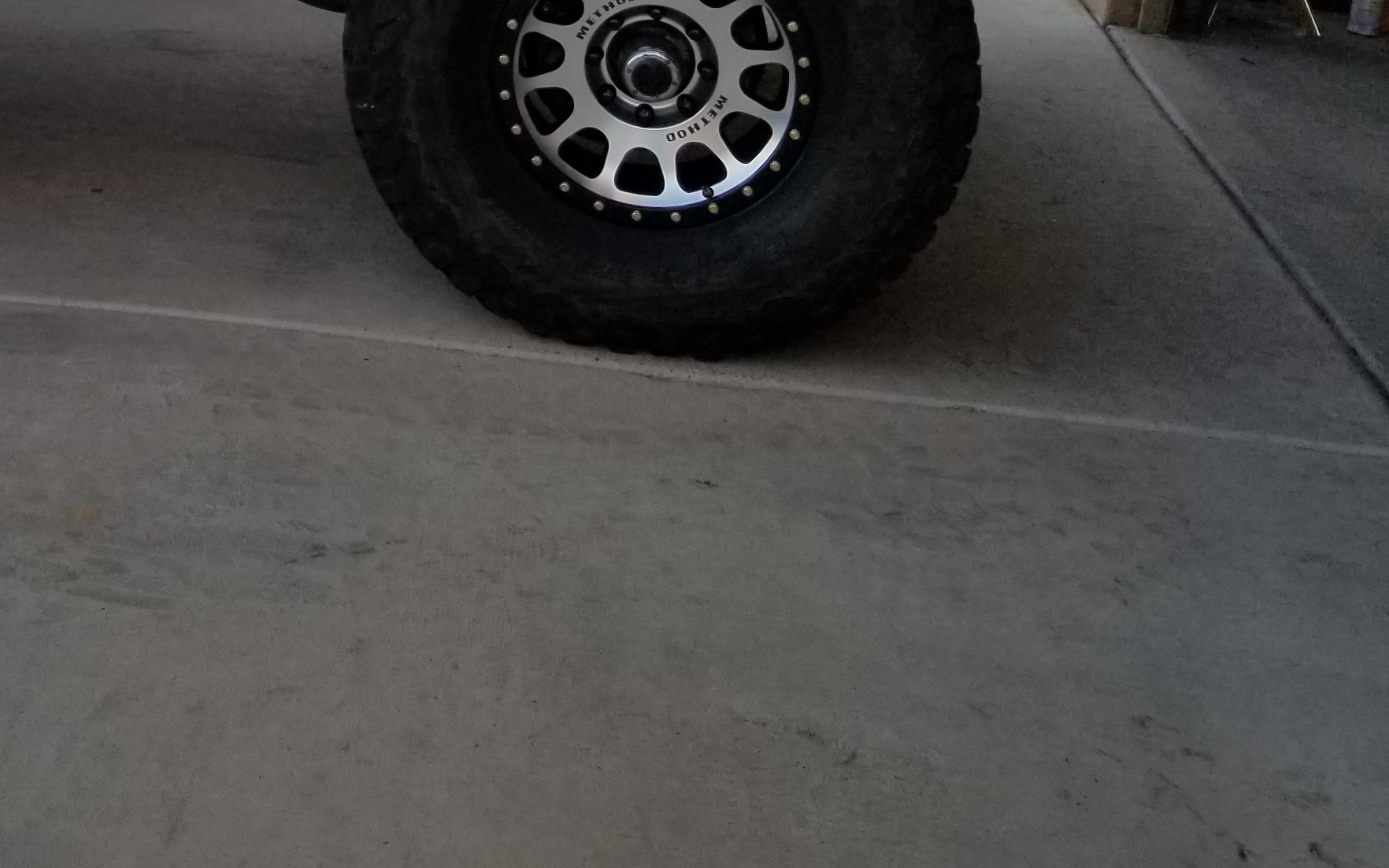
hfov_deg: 29.5
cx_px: -105
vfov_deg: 19.3
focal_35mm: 63
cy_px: -208
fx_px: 2385
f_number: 1.7
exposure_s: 1/324
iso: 50
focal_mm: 4.3
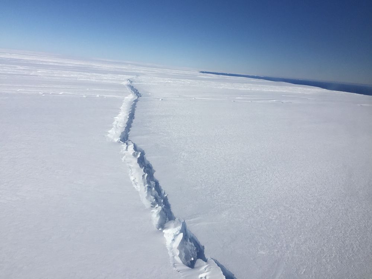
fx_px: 312
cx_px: 186
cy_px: 140
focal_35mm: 29
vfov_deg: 48.2
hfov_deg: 61.7
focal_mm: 4.15
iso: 40
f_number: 2.2
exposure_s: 1/13333
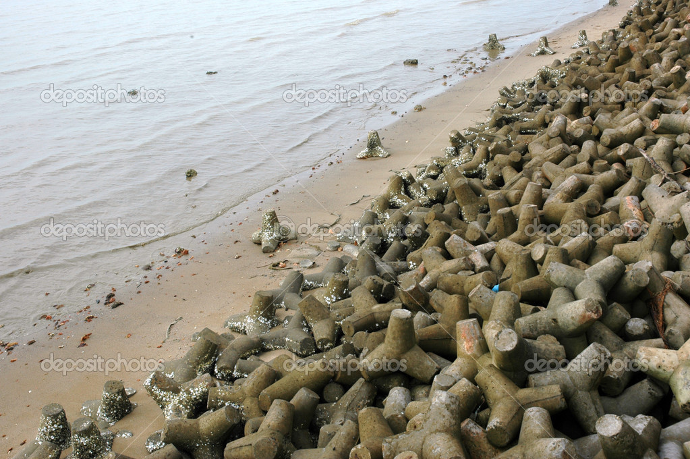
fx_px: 833
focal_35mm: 44
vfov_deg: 30.8
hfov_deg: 45.0
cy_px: 230
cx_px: 345
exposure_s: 1/200
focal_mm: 29
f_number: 10
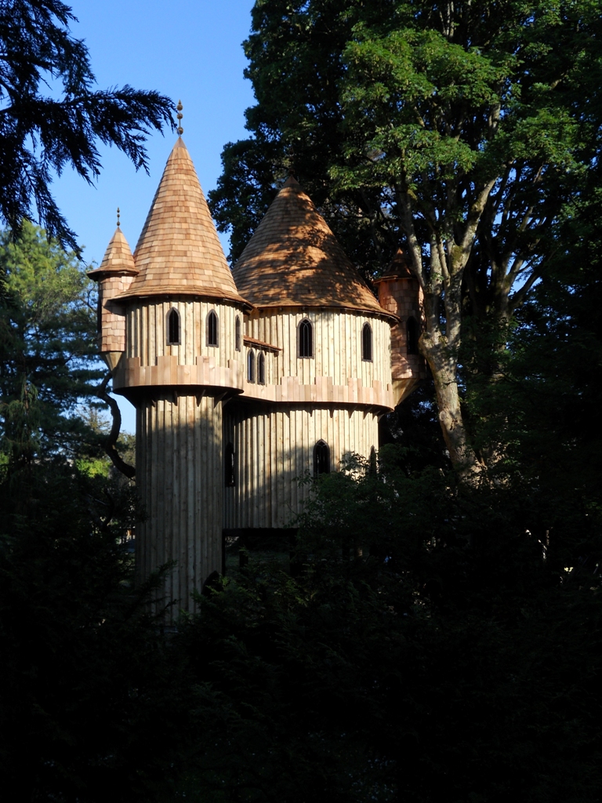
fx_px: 1067
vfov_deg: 41.2
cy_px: 402
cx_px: 301
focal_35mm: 46
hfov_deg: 31.5
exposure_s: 1/320
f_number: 4.3
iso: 80
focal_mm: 8.2
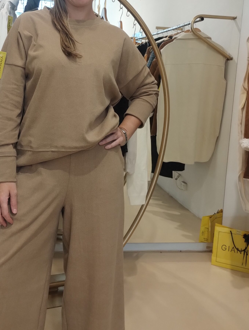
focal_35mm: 40
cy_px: 115
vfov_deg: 46.1
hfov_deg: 35.7
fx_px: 383
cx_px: 82
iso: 300
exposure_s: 1/33
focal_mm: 4.27
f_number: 1.8
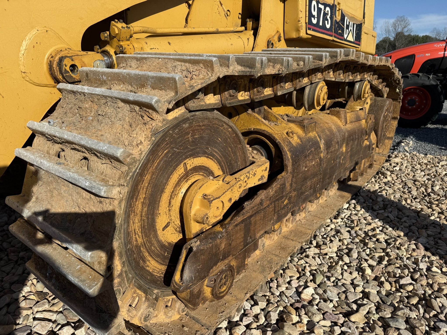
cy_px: 168
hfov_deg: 71.6
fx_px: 310
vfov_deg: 56.8
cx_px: 224
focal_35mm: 24
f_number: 1.78
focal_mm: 6.76
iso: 80
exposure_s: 1/5714
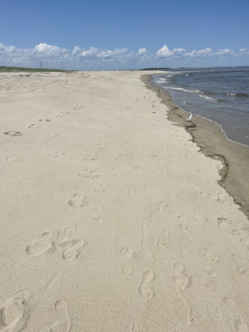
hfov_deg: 53.1
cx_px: 124
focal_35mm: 26
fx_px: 249
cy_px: 166
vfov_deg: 67.3
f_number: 1.6
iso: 32
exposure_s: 1/8547
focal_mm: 5.1
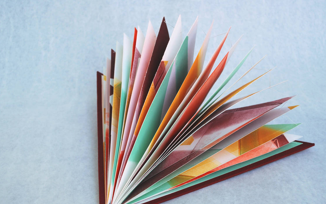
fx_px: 391
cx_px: 166
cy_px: 126
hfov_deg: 45.3
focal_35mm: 44
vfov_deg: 29.1
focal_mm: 24
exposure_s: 1/100
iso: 200
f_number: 5
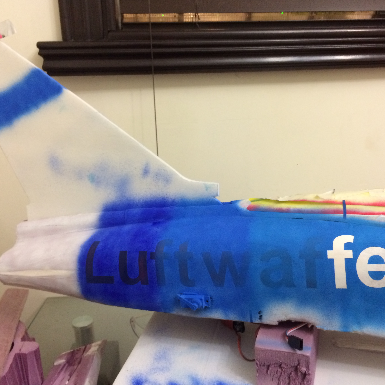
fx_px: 440
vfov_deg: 47.2
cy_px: 189
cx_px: 215
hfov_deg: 47.1
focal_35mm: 35
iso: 320
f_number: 2.2
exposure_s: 1/15
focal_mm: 4.15
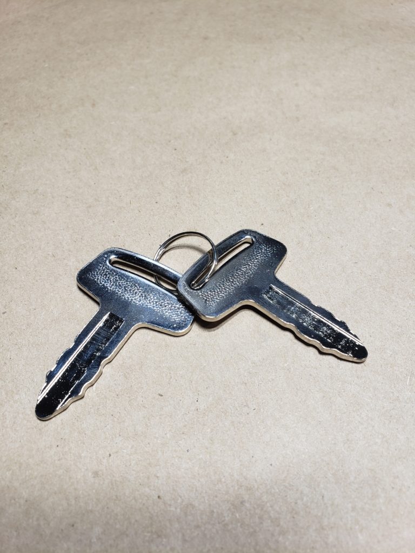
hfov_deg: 53.1
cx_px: 208
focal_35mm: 26
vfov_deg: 67.3
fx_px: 416
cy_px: 276
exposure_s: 1/120
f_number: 2.4
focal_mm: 4.3
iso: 100
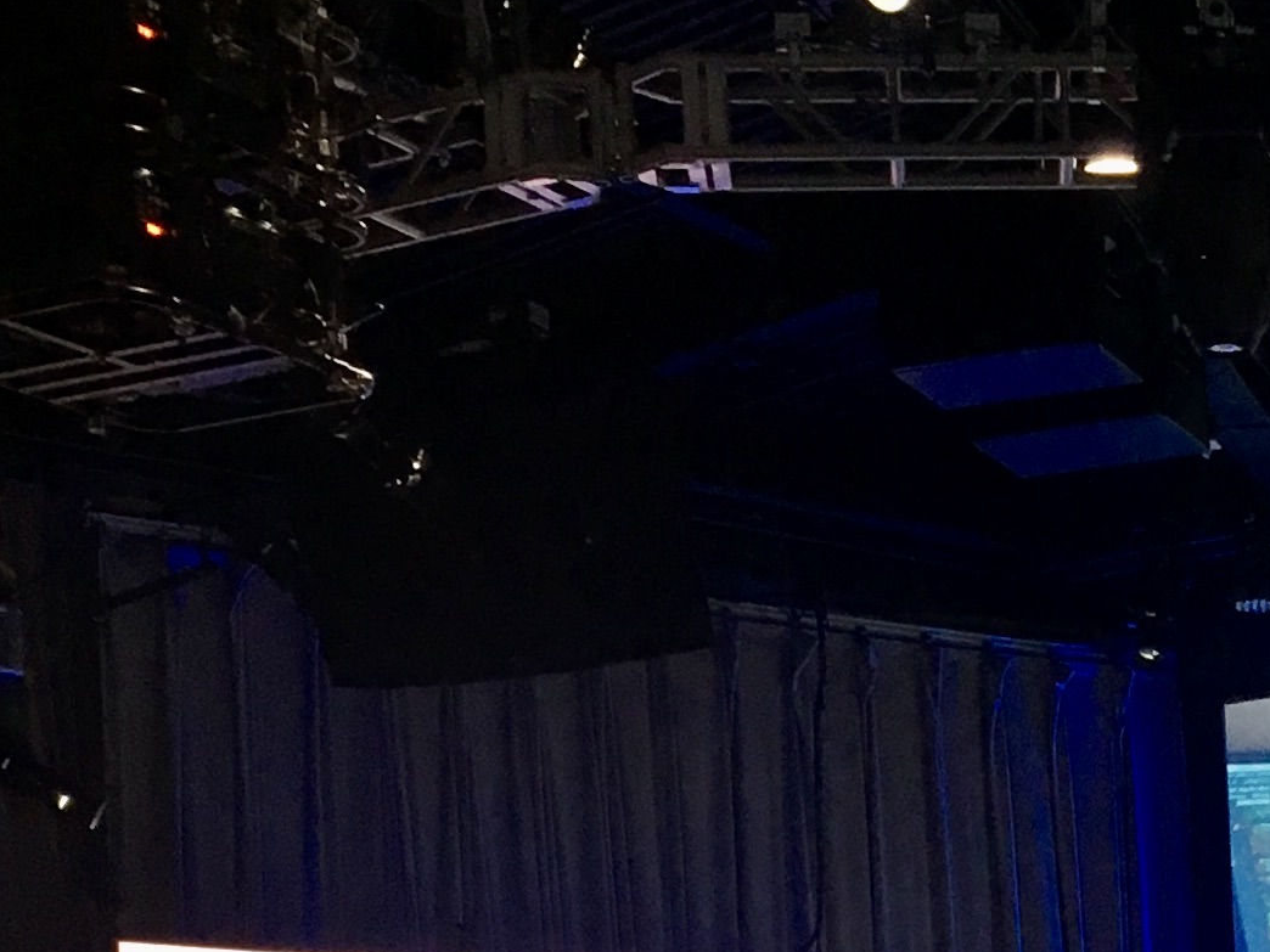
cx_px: 1371
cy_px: 1689
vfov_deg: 12.2
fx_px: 4109
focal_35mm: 112
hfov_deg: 17.0
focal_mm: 4.15
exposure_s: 1/30
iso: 80
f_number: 2.2
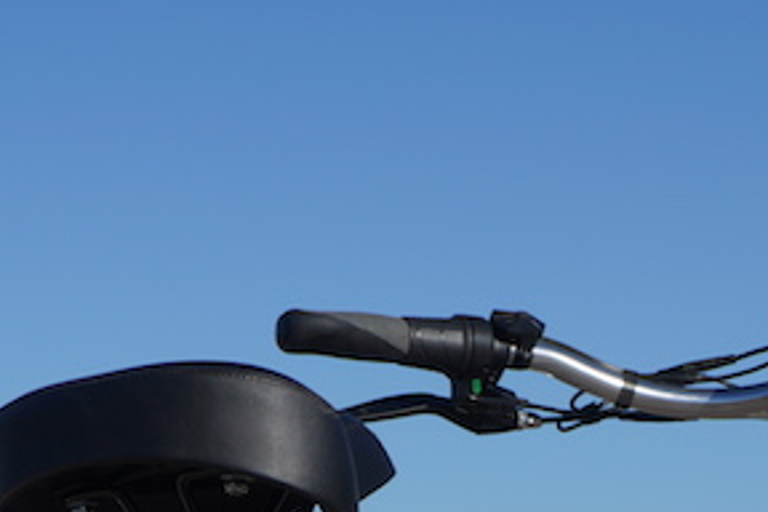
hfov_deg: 9.4
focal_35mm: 218
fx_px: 4650
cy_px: 1132
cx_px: 496
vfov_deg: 6.1
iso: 100
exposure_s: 1/1000
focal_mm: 49
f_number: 5.6
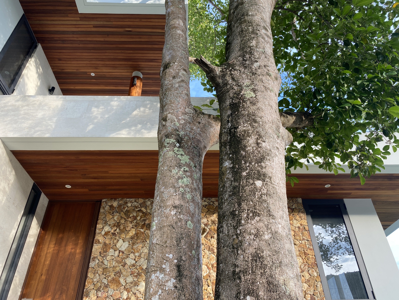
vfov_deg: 53.1
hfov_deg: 67.3
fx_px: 300
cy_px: 150
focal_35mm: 26
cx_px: 200
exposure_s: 1/122
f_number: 1.8
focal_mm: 4.25
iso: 40
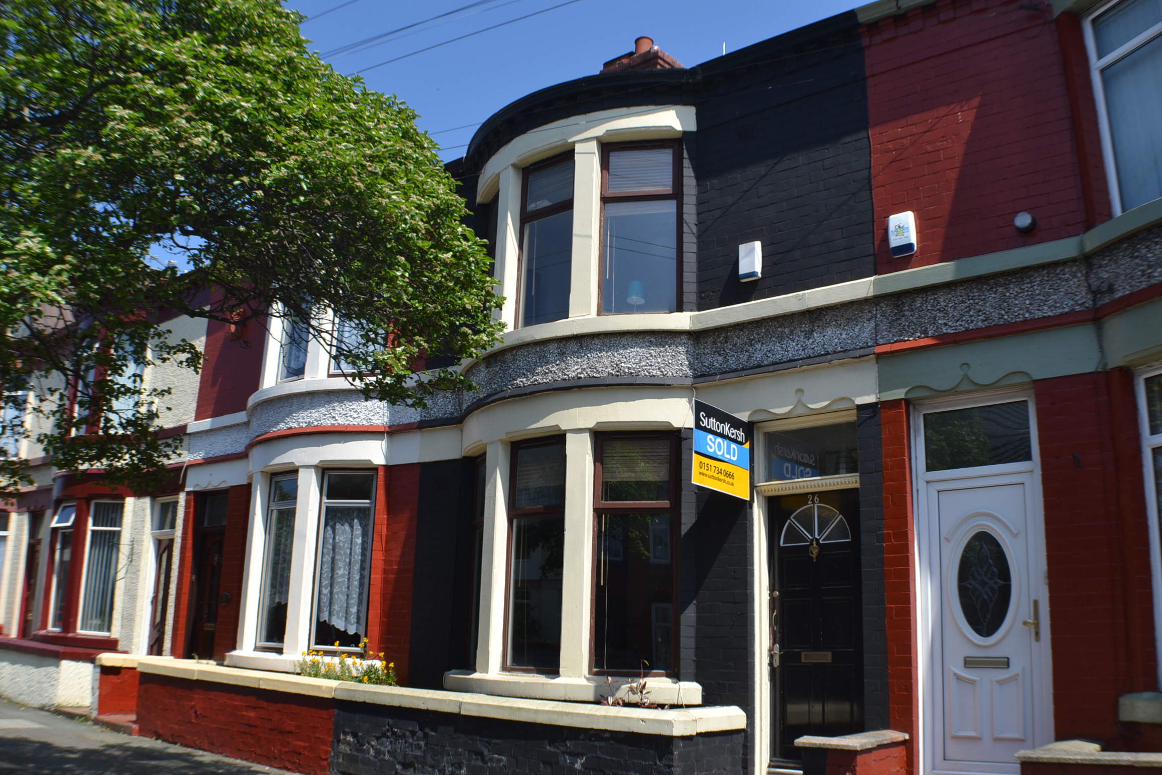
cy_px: 388
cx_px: 581
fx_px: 1259
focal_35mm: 39
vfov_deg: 34.2
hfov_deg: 49.6
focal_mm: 26
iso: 100
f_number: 7.1
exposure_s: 1/200
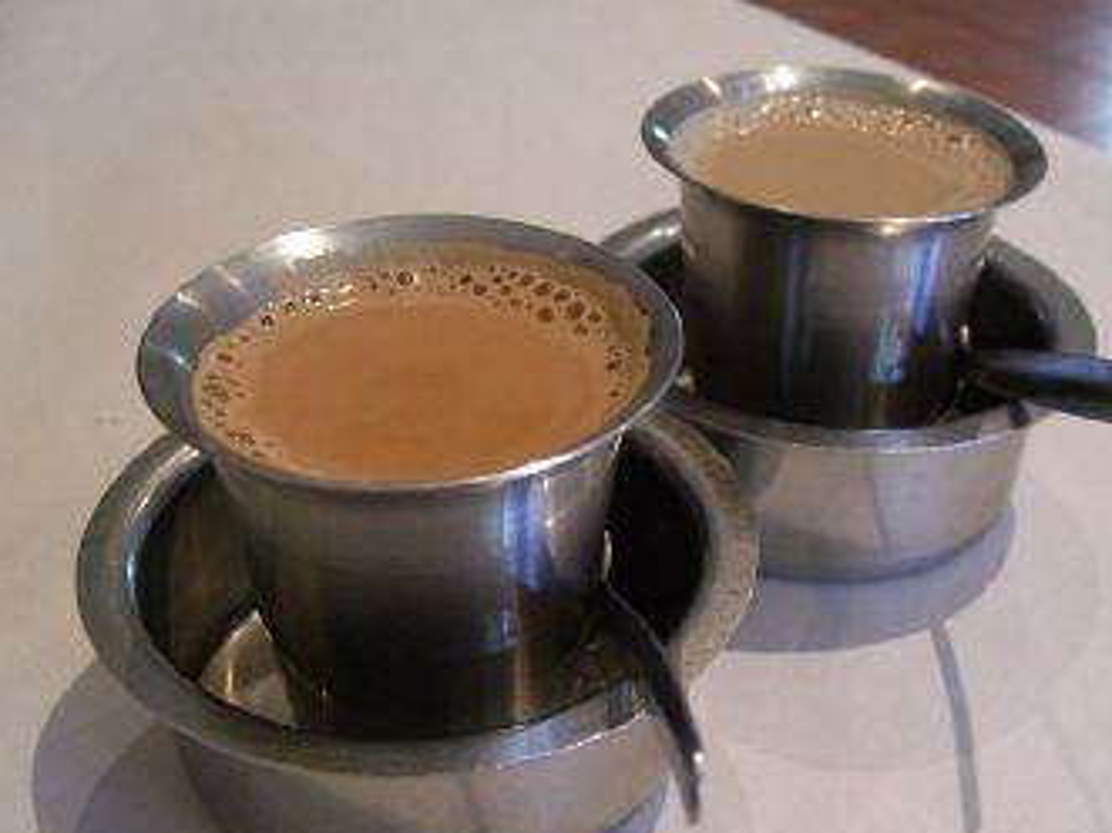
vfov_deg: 33.5
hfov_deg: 43.8
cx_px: 616
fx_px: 1381
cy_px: 469
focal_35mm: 43
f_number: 2.8
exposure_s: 1/40
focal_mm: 7.9
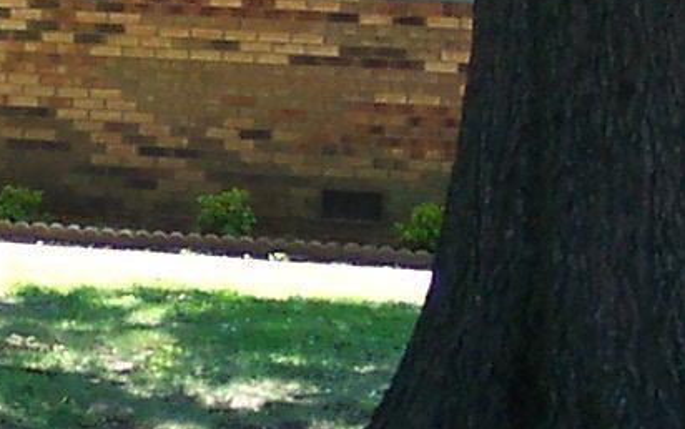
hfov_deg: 10.2
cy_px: 30
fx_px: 3792
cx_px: -131
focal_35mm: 203
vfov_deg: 6.5
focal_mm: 8
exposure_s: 1/180
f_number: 2.8
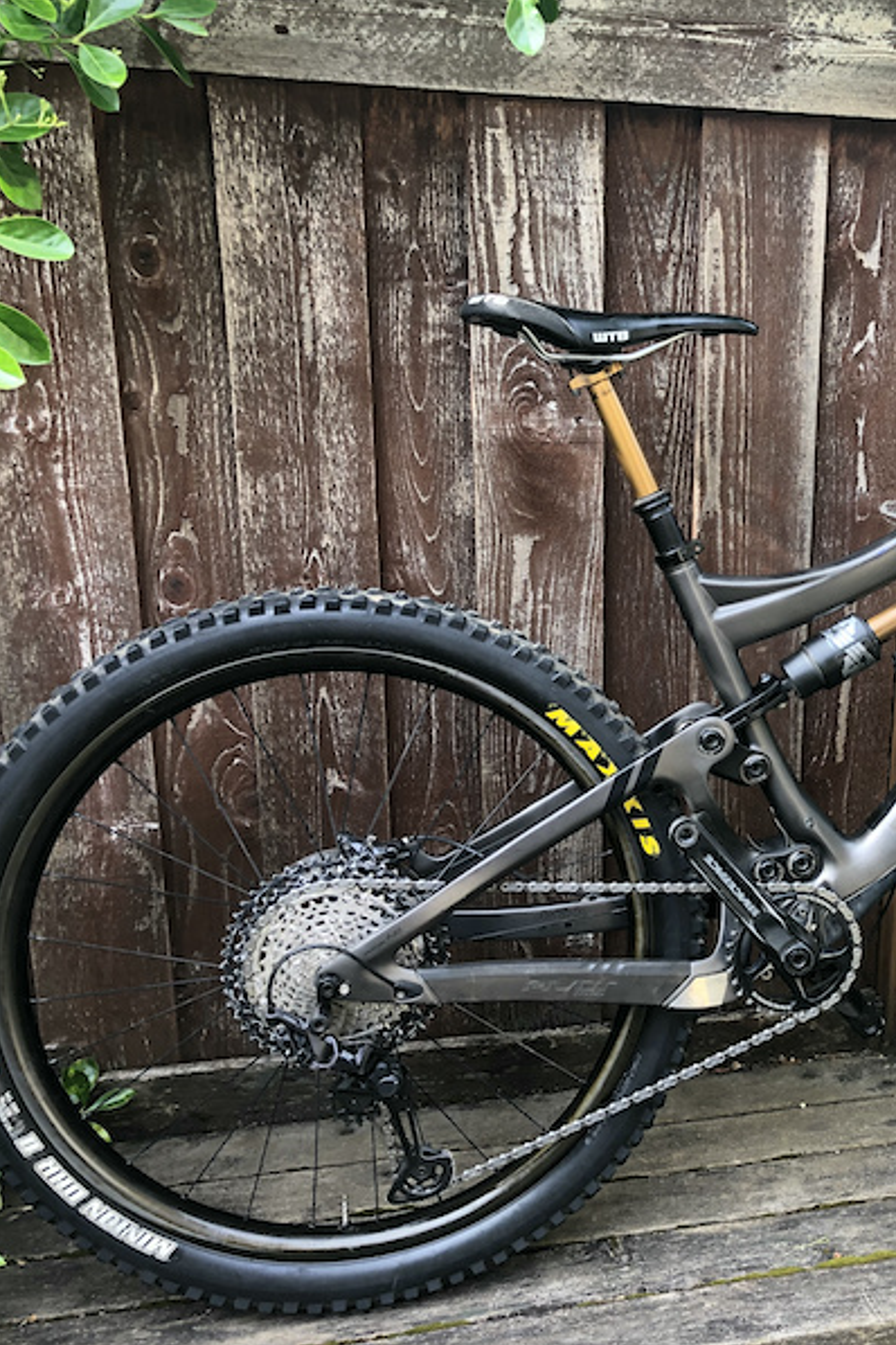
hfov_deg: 32.3
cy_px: 671
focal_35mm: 39
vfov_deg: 49.6
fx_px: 1456
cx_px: 824
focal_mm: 3.99
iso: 50
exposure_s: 1/120
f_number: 1.8
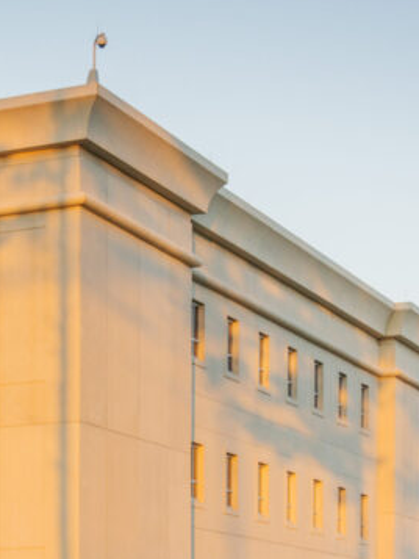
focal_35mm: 113
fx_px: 1823
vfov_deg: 17.4
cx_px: -236
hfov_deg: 12.4
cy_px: 373
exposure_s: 1/125
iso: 400
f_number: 9
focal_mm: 42
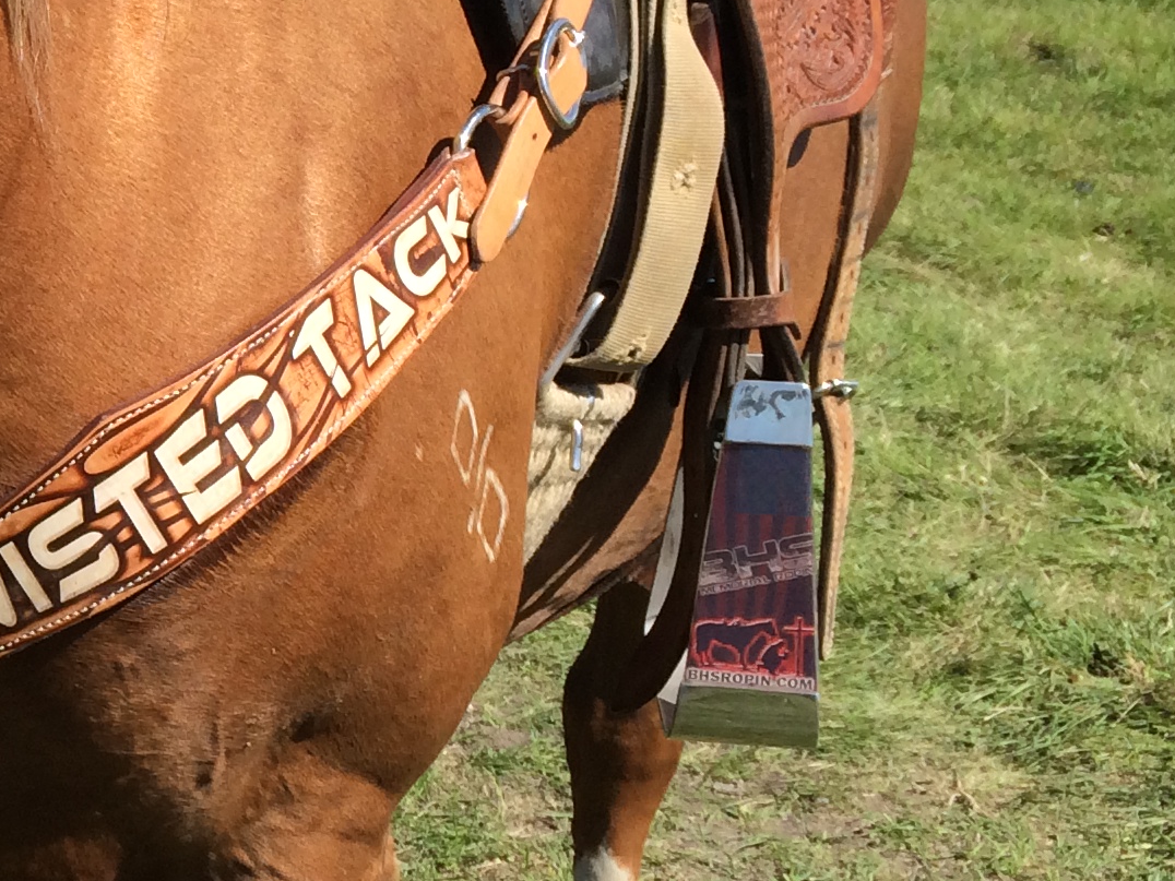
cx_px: -594
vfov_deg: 16.2
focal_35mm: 91
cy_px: 348
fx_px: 3089
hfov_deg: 18.9
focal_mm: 4.12
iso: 32
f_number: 2.2
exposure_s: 1/1709
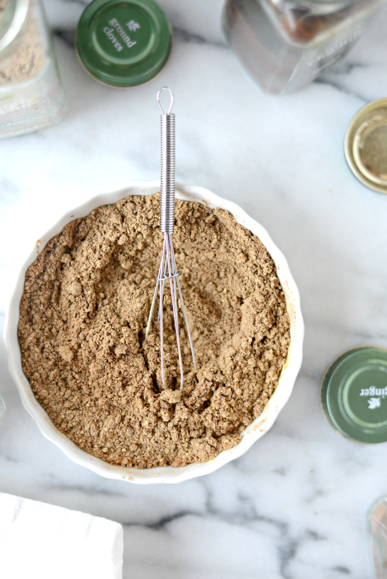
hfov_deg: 27.0
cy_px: 290
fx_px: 806
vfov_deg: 39.6
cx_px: 194
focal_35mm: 50
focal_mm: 50
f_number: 2.2
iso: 1400
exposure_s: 1/640
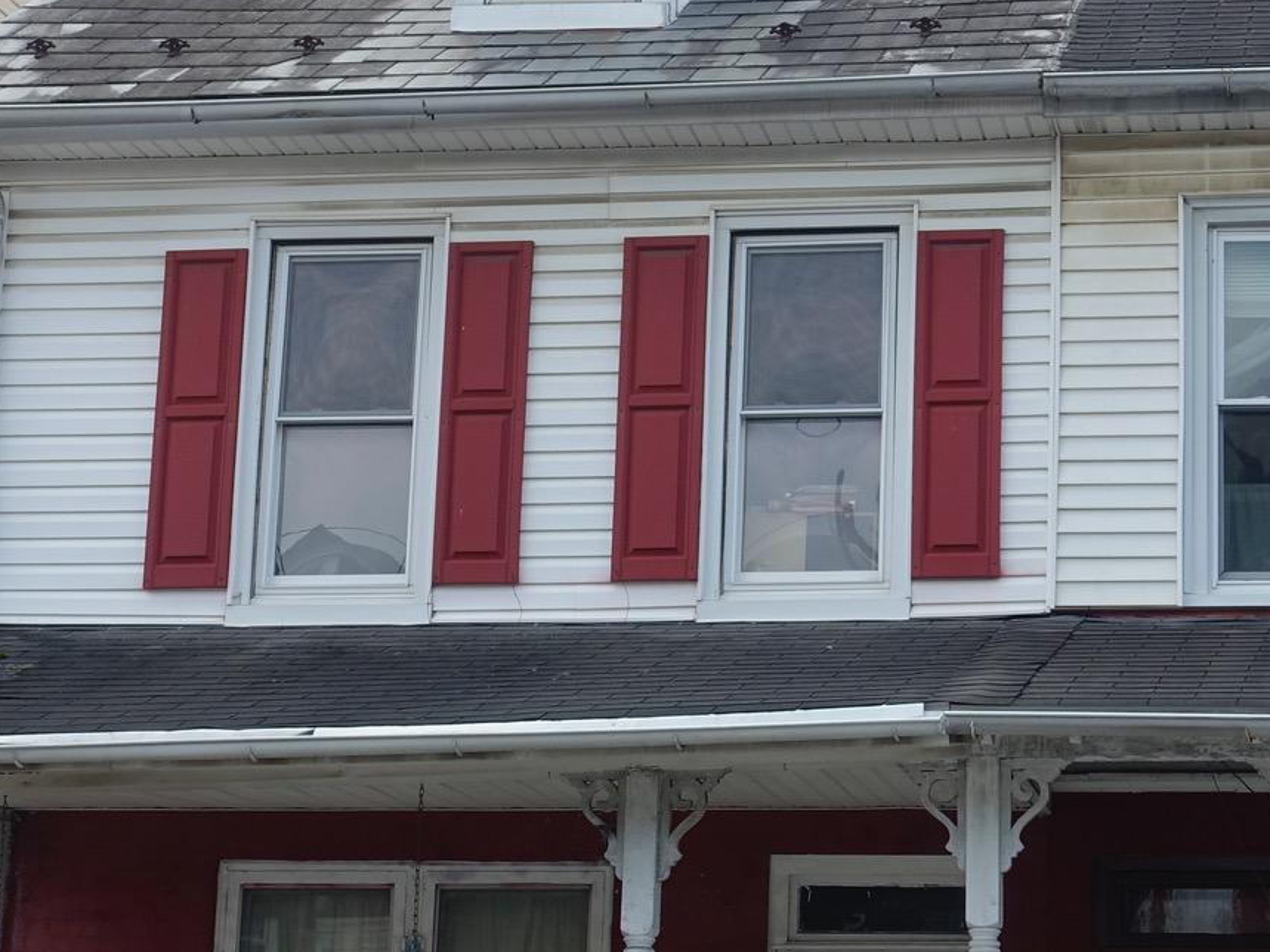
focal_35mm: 94
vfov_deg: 15.7
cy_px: 503
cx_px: 1008
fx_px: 3448
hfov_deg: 20.6
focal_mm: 15.1
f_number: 5.6
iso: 125
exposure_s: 1/250
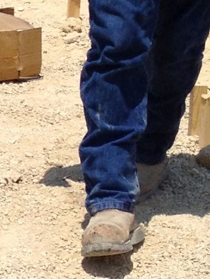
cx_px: -399
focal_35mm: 243
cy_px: 151
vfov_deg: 8.1
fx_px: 1964
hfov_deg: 5.7
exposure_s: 1/3460
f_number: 2.4
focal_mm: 4.28
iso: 64
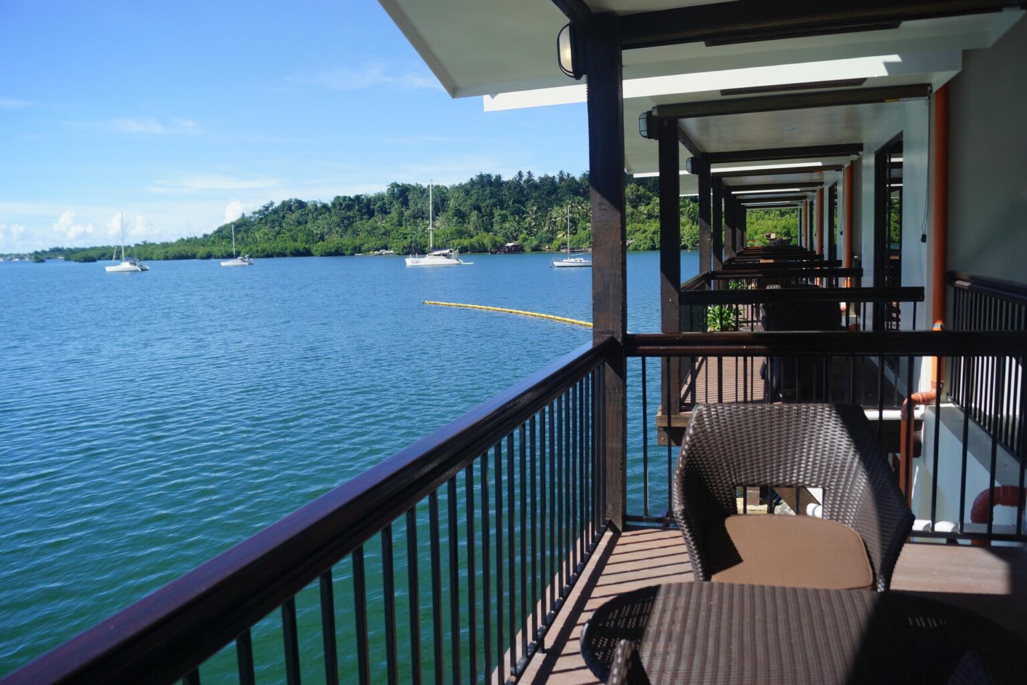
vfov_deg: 47.9
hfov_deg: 67.4
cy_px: 342
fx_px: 770
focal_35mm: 27
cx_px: 514
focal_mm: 18
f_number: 4.5
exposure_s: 1/800
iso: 100
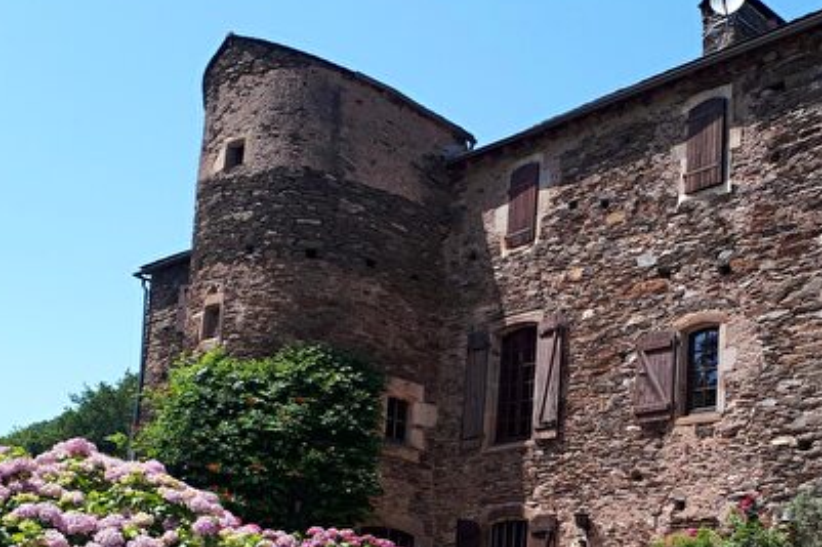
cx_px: 529
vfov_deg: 26.7
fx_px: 1118
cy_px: 476
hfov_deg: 40.0
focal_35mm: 49
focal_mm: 3.6
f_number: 1.9
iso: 40
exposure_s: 1/951
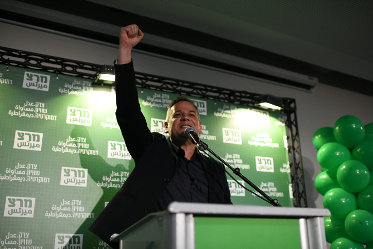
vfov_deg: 37.9
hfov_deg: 54.4
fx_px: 363
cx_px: 186
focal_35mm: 35
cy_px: 124
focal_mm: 35
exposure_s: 1/1600
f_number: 2
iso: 2000
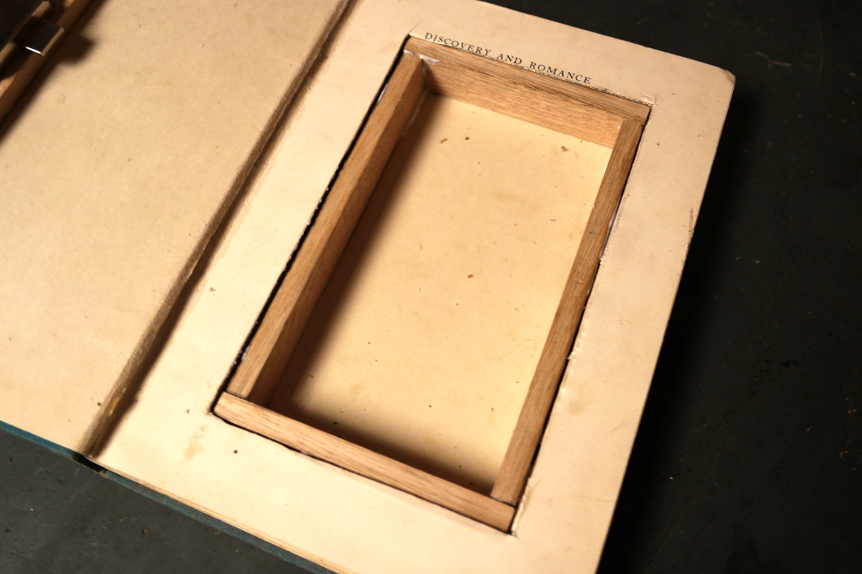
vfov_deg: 38.9
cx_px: 437
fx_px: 814
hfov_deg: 55.8
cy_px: 283
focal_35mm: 34
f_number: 3.5
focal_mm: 22
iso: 200
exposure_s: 1/50
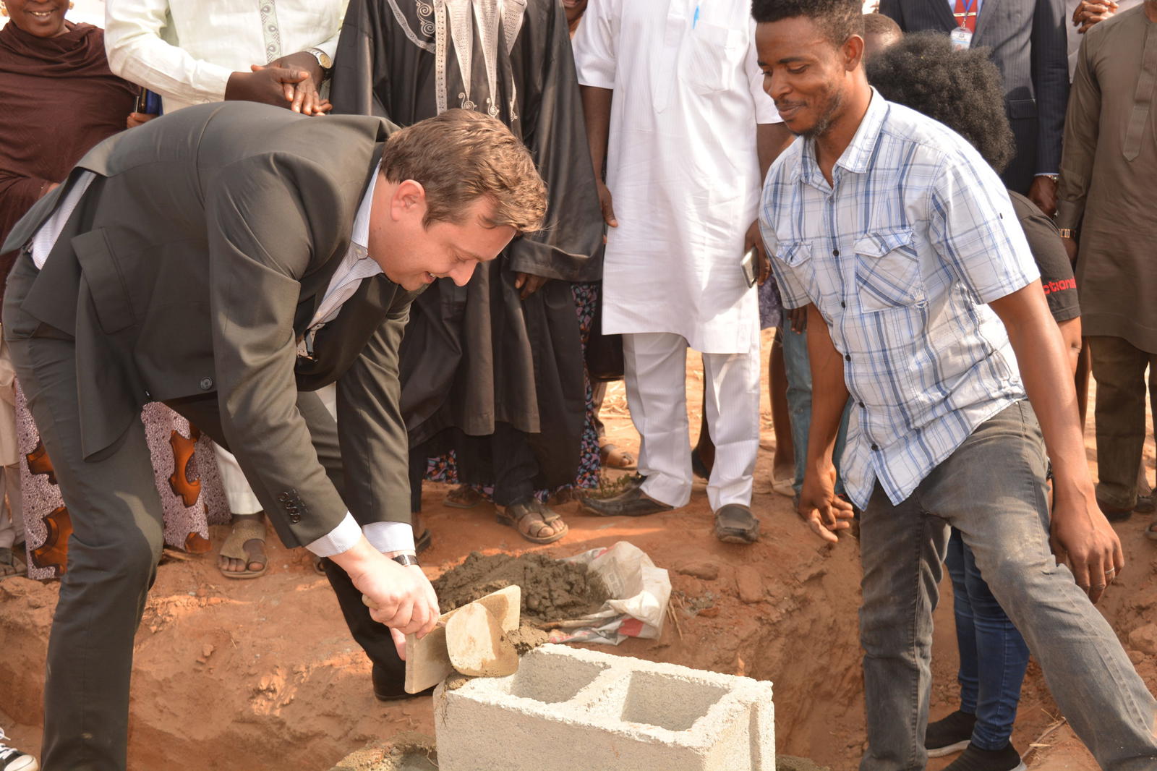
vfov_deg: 29.9
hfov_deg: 43.6
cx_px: 578
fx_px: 1446
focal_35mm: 45
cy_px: 386
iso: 100
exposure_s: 1/125
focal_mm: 30
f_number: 7.1
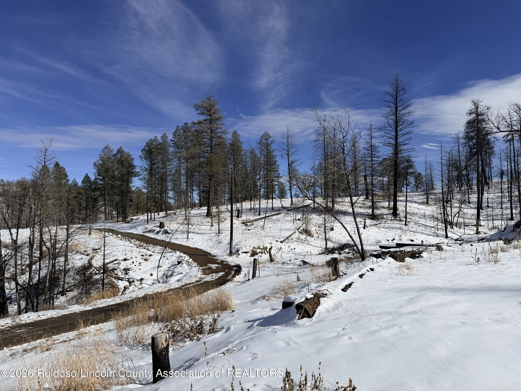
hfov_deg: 71.6
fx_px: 361
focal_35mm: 24
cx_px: 260
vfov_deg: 56.8
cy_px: 196
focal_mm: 6.76
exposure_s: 1/14286
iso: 80
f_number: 1.78
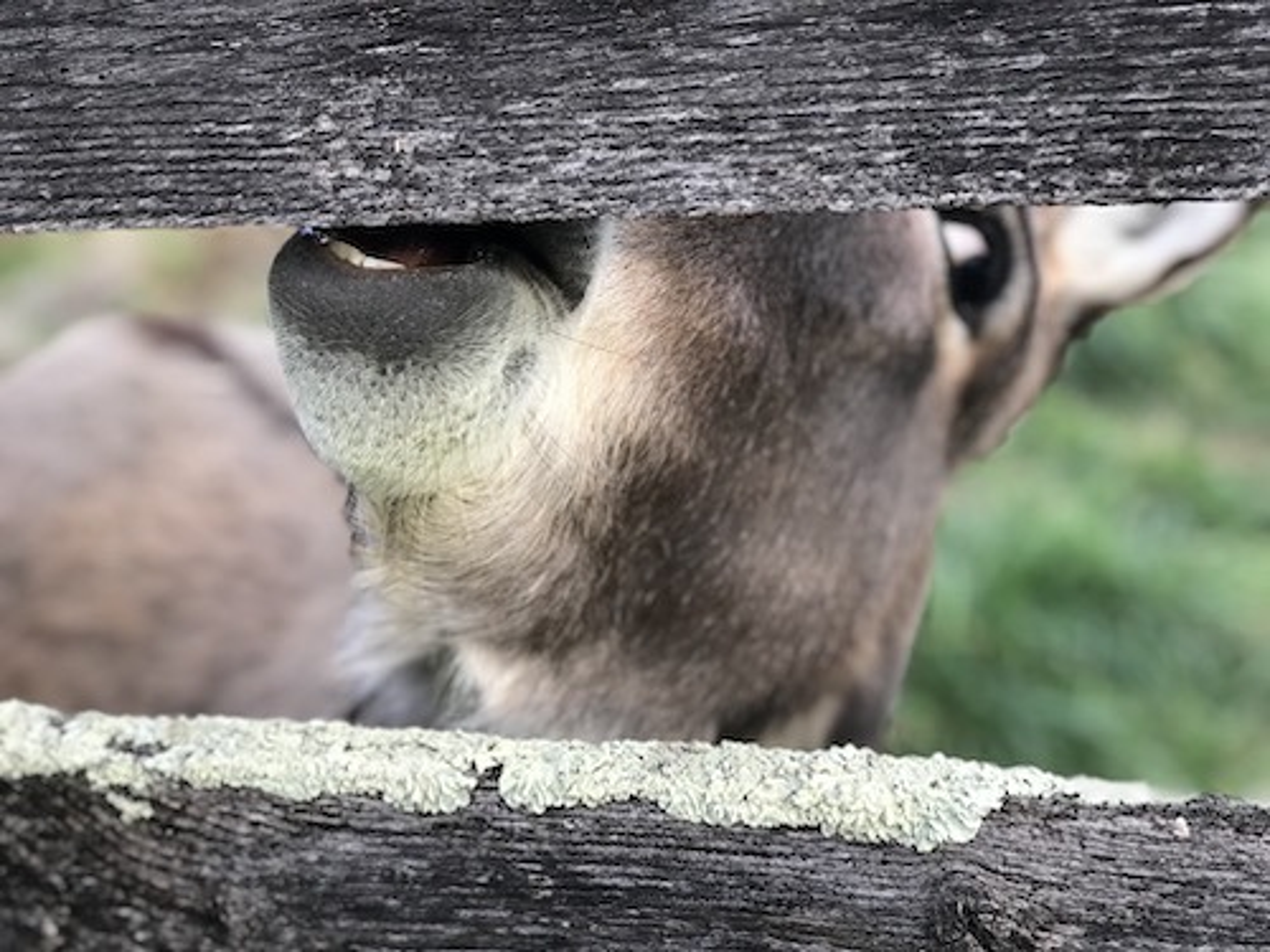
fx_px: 2091
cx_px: 635
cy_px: 476
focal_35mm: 57
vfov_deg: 25.7
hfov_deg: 33.8
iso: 40
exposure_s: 1/60
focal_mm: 6.6
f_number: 2.8
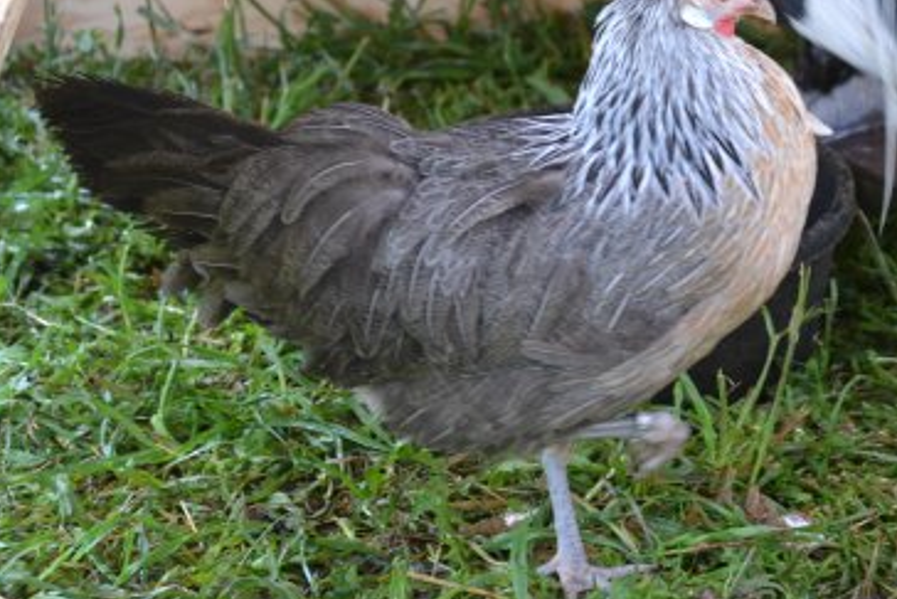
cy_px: 227
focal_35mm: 95
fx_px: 2368
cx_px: 547
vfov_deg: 14.4
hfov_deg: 21.4
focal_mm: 48
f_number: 5.6
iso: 400
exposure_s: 1/100
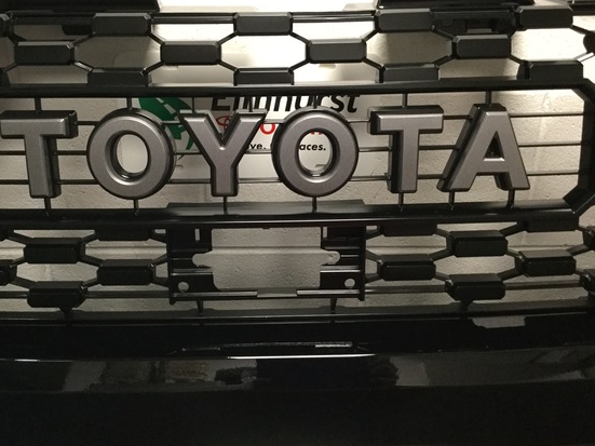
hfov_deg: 51.3
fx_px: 619
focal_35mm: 36
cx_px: 265
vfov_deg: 39.6
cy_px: 210
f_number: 2.4
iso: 200
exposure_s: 1/30
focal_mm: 3.3
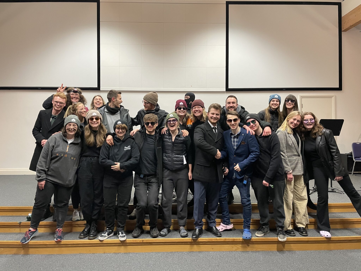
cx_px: 180
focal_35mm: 26
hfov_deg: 67.3
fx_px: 271
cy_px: 136
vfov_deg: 53.1
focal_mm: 4.2
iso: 320
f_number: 1.6
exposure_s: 1/50
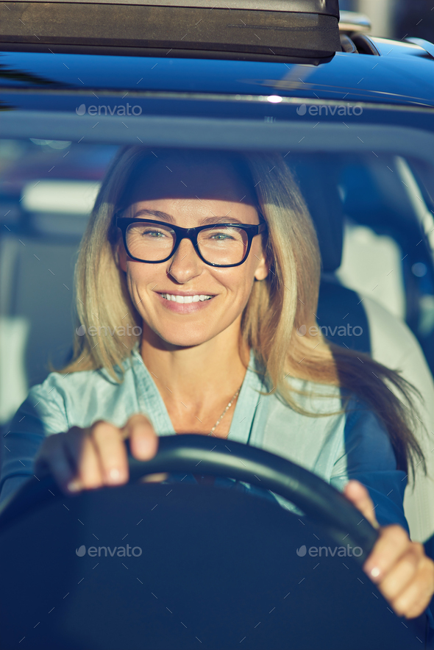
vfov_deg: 23.9
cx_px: 217
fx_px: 1536
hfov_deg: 16.1
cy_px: 325
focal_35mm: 85
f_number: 2.2
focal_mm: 85
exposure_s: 1/1250
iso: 100
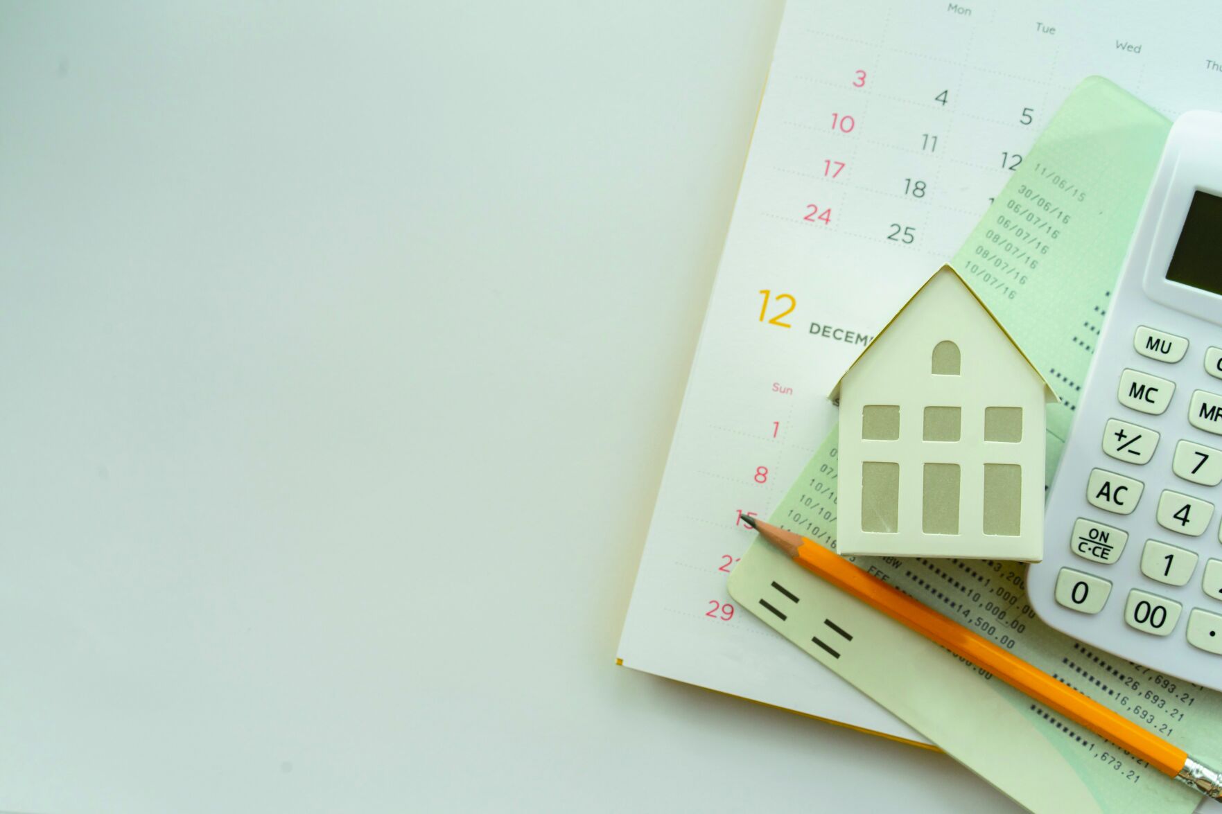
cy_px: 407
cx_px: 611
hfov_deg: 36.2
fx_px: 1867
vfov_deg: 24.6
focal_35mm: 55
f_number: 8
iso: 320
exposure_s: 1/40
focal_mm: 55
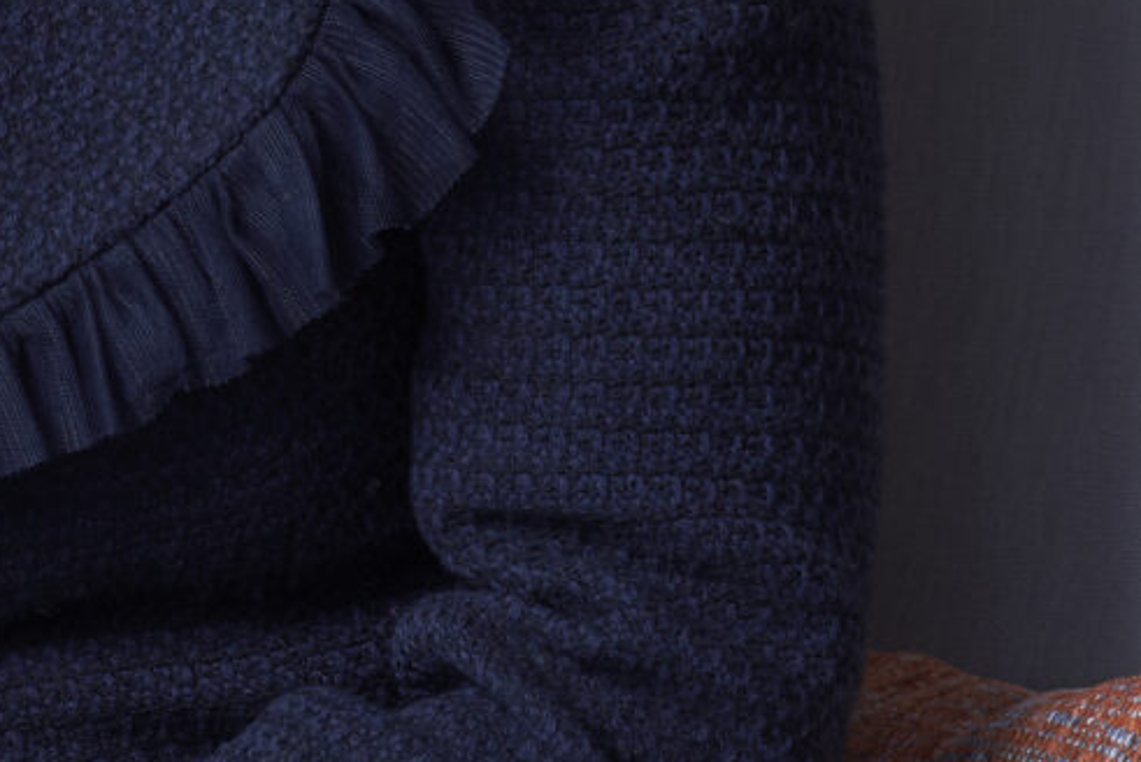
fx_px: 14048
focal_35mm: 443
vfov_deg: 3.1
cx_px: -125
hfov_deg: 4.6
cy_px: -369
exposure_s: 1/160
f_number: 5.6
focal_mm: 85
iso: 250
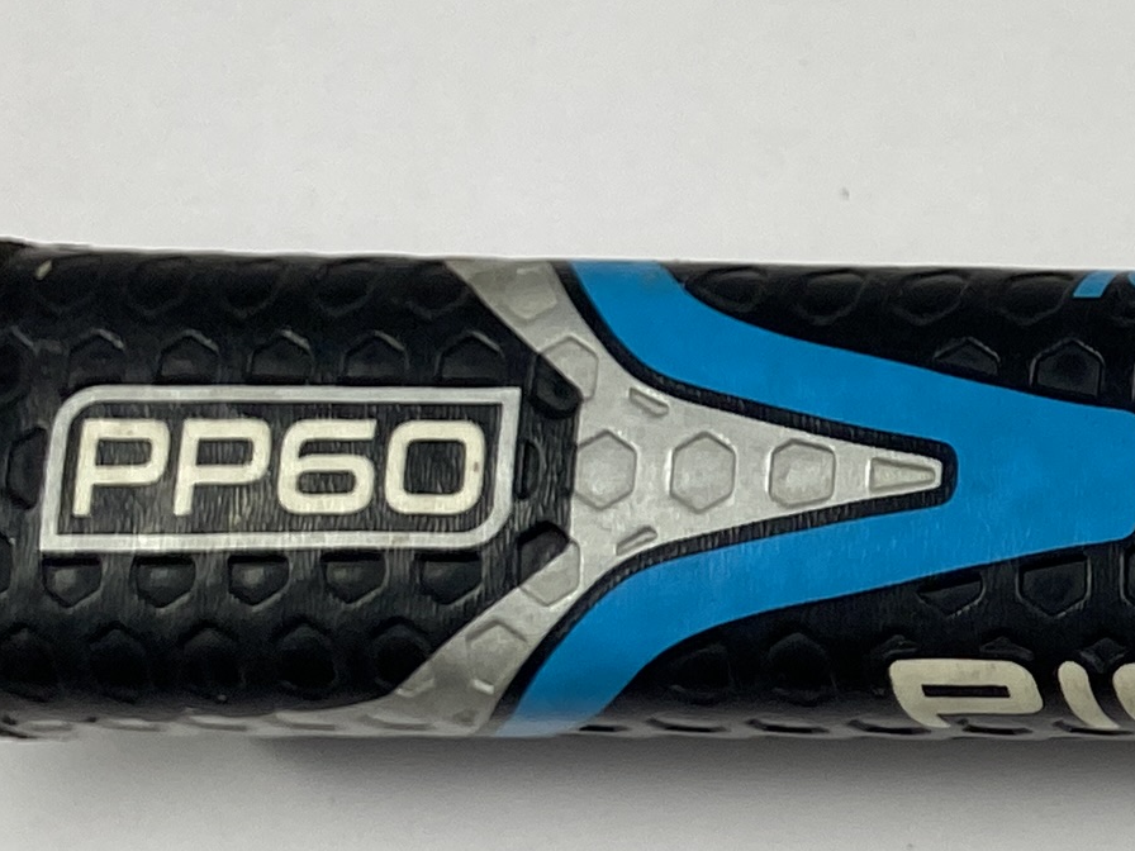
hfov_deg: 14.1
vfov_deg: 12.7
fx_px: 3836
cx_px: 2279
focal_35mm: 117
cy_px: 528
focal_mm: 4.25
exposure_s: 1/423
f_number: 1.8
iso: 32
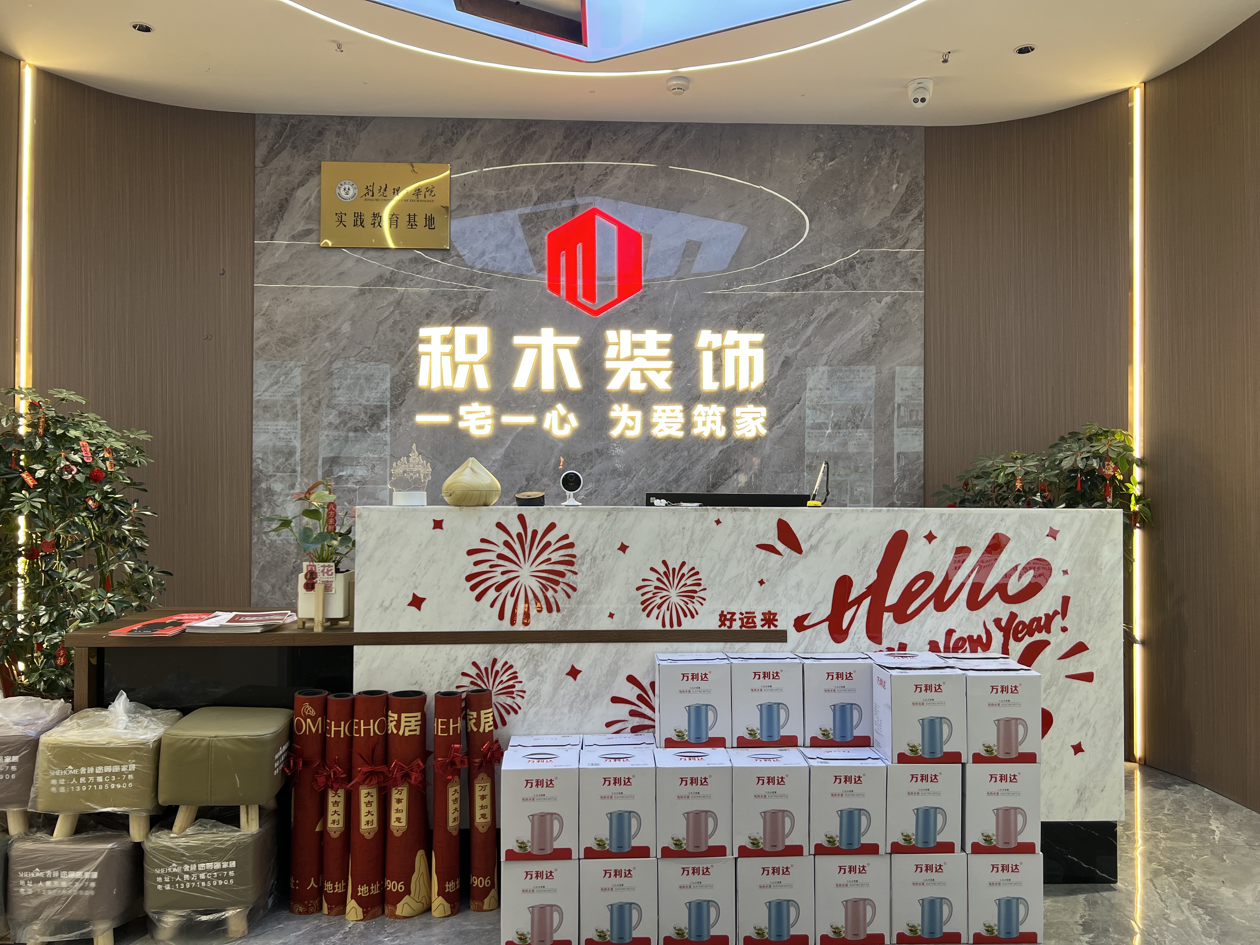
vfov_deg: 53.1
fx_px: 946
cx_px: 630
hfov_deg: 67.3
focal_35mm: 26
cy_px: 472
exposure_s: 1/100
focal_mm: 5.7
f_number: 1.5
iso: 50
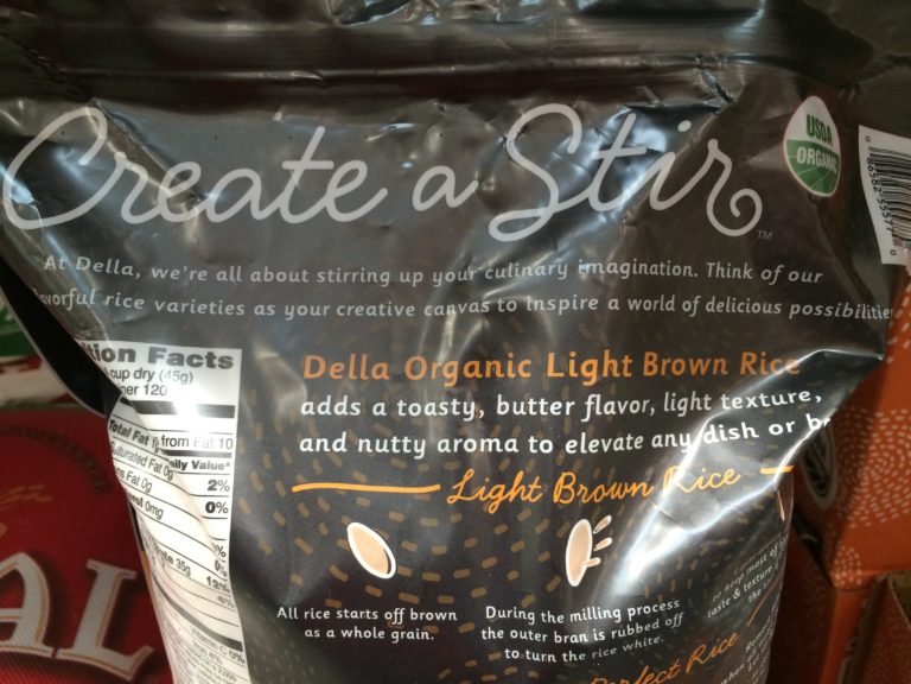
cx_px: 456
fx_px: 763
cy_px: 342
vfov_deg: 48.2
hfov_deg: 61.7
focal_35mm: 29
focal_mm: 4.15
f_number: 2.2
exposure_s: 1/30
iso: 160
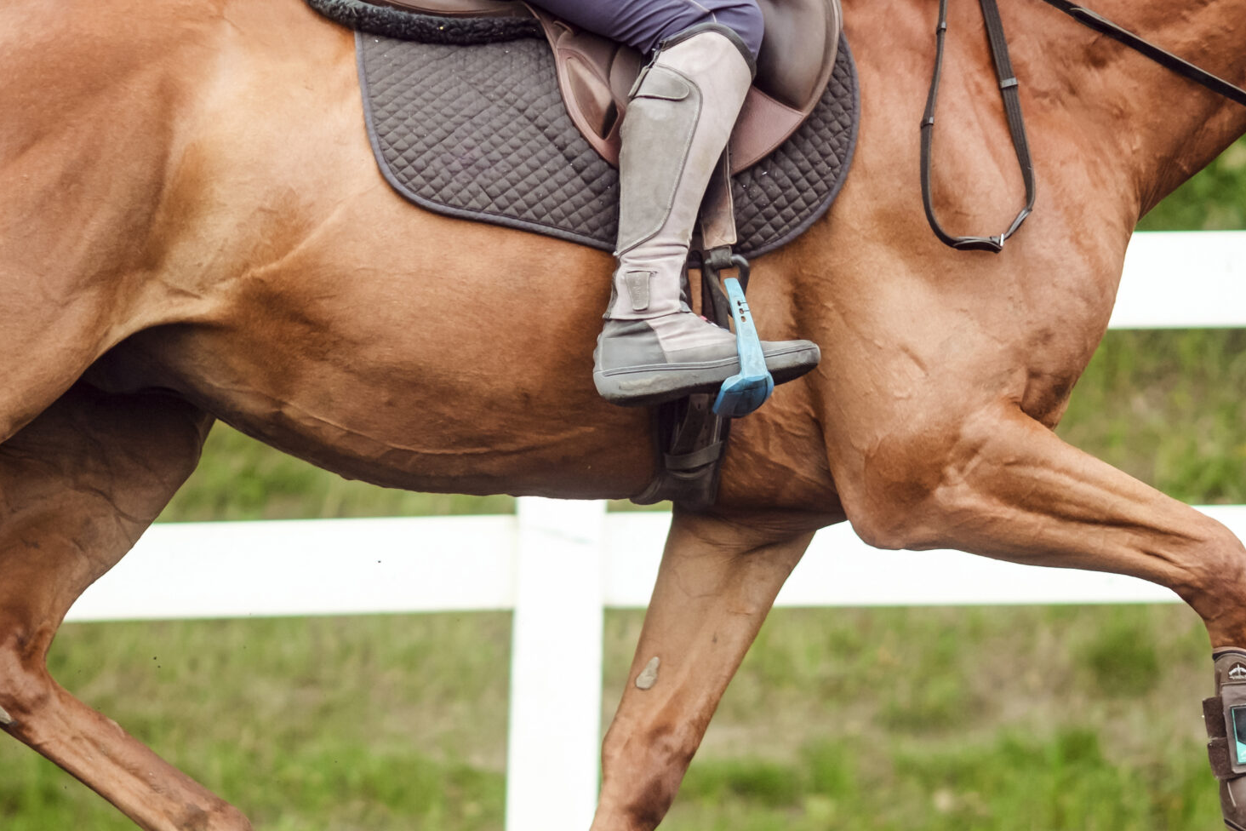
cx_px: 632
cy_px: 556
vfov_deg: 3.9
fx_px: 12286
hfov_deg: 5.8
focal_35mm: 355
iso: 400
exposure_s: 1/1250
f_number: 2
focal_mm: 135
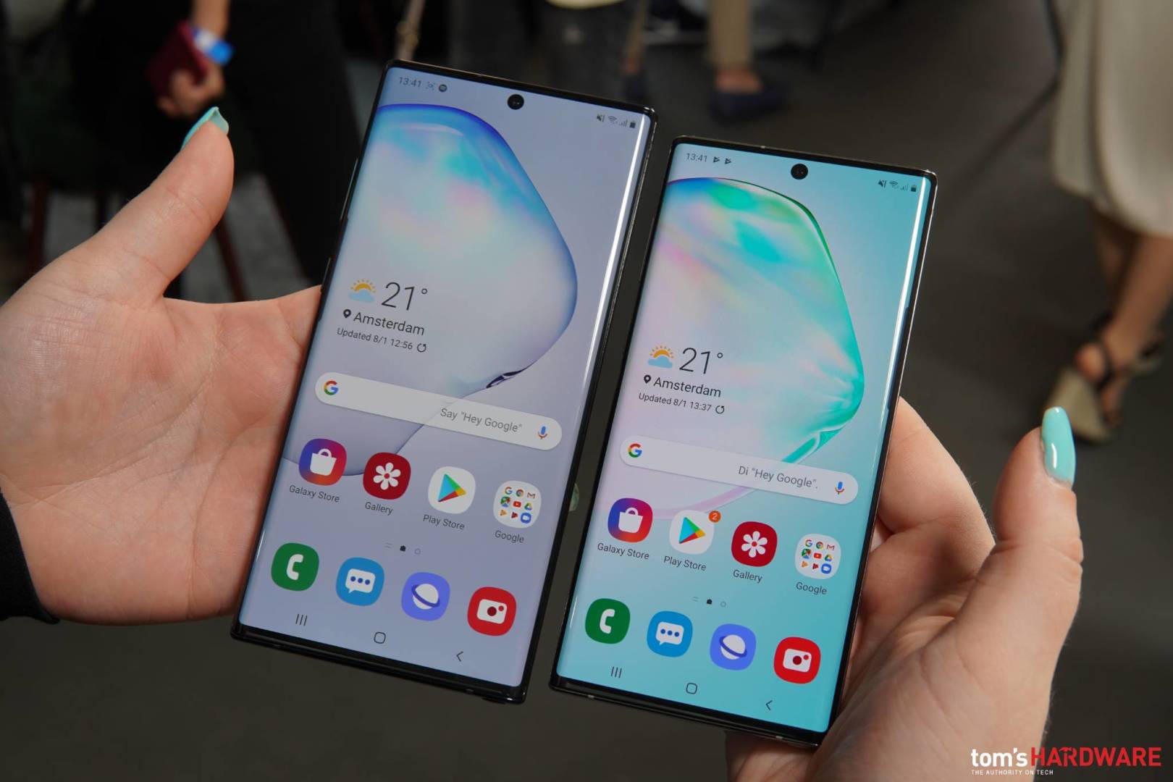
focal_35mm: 45
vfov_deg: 29.9
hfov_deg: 43.6
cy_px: 391
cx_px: 586
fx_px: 1466
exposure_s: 1/25
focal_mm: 30
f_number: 8
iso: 125
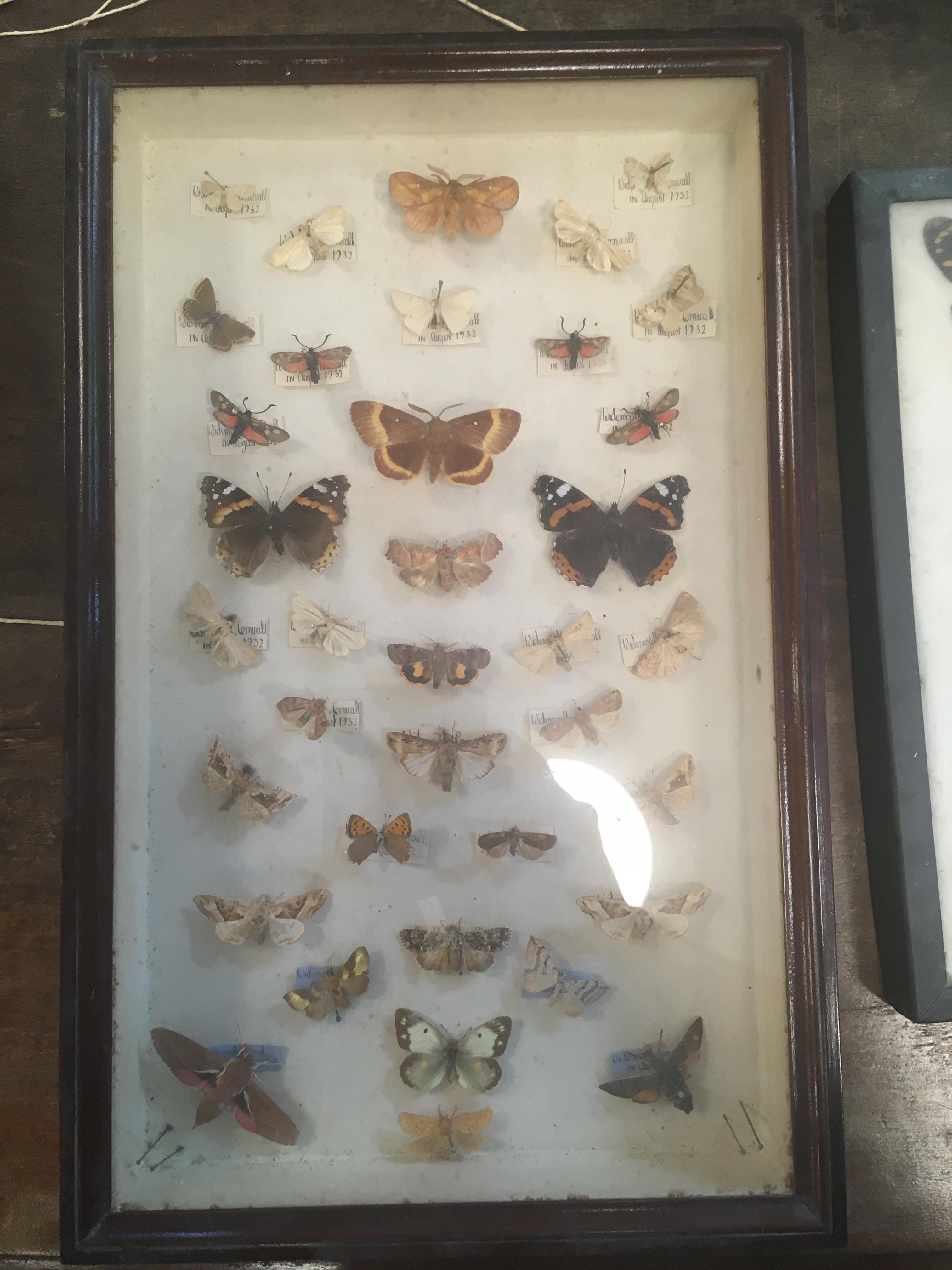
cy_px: 635
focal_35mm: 29
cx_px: 476
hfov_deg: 48.2
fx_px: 1063
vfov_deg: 61.7
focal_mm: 4.15
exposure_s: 1/33
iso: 80
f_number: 2.2
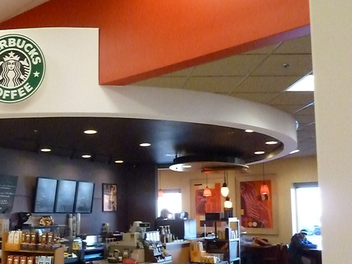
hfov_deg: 45.0
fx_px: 407
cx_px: 83
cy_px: 178
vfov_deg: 35.6
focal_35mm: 40
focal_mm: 4.1
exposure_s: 1/160
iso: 1600
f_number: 4
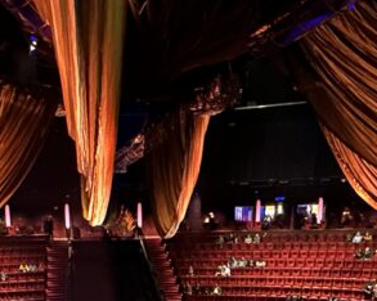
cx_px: 130
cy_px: 436
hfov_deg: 33.3
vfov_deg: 22.7
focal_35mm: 56
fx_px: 624
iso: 1600
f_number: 2.2
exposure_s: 1/8
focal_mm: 2.22
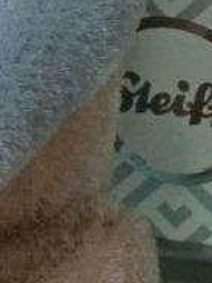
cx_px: -151
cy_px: -46
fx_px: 10240
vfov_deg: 1.6
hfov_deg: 1.2
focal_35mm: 1254
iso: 400
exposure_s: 1/25
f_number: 4.9
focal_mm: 49.2
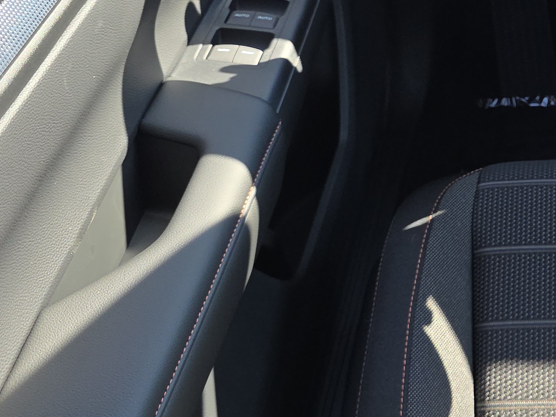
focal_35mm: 65
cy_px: 8
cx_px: 658
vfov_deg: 21.8
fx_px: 1044
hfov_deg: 26.6
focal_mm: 6.3
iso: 40
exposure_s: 1/359
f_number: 1.7
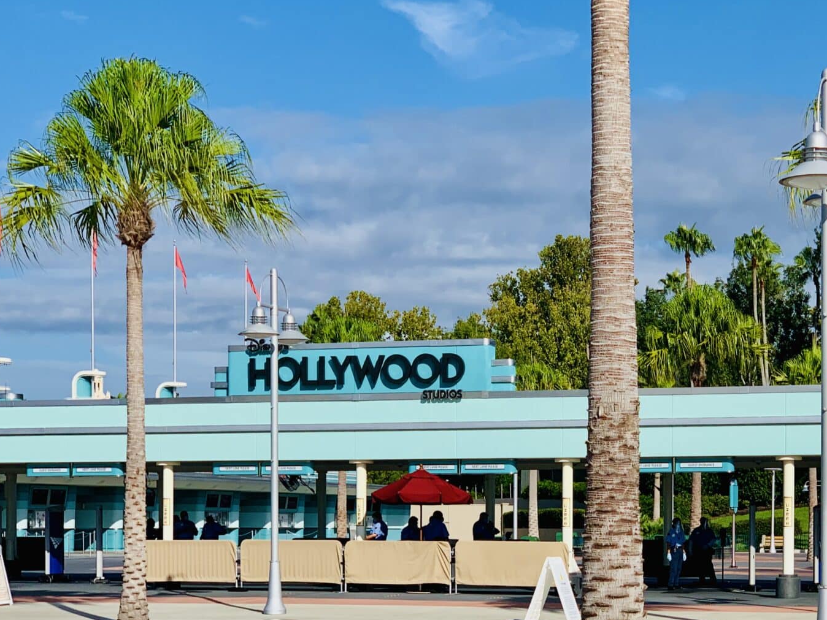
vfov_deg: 18.6
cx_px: 590
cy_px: 369
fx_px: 1887
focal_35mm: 79
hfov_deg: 24.5
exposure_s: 1/1712
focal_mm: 6
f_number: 2.4
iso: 16
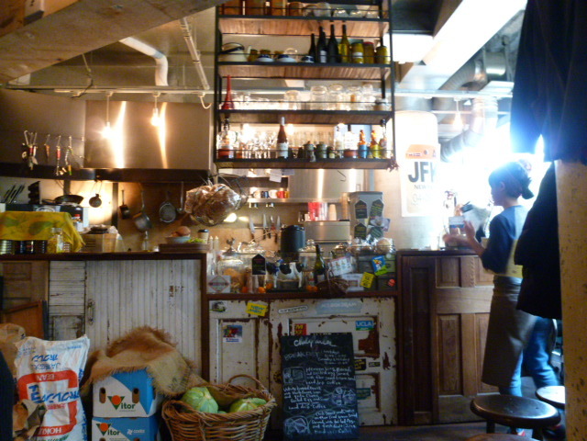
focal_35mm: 25
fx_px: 424
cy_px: 220
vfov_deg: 54.9
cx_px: 294
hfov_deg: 69.4
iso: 400
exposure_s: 1/10
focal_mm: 4.5
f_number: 2.8
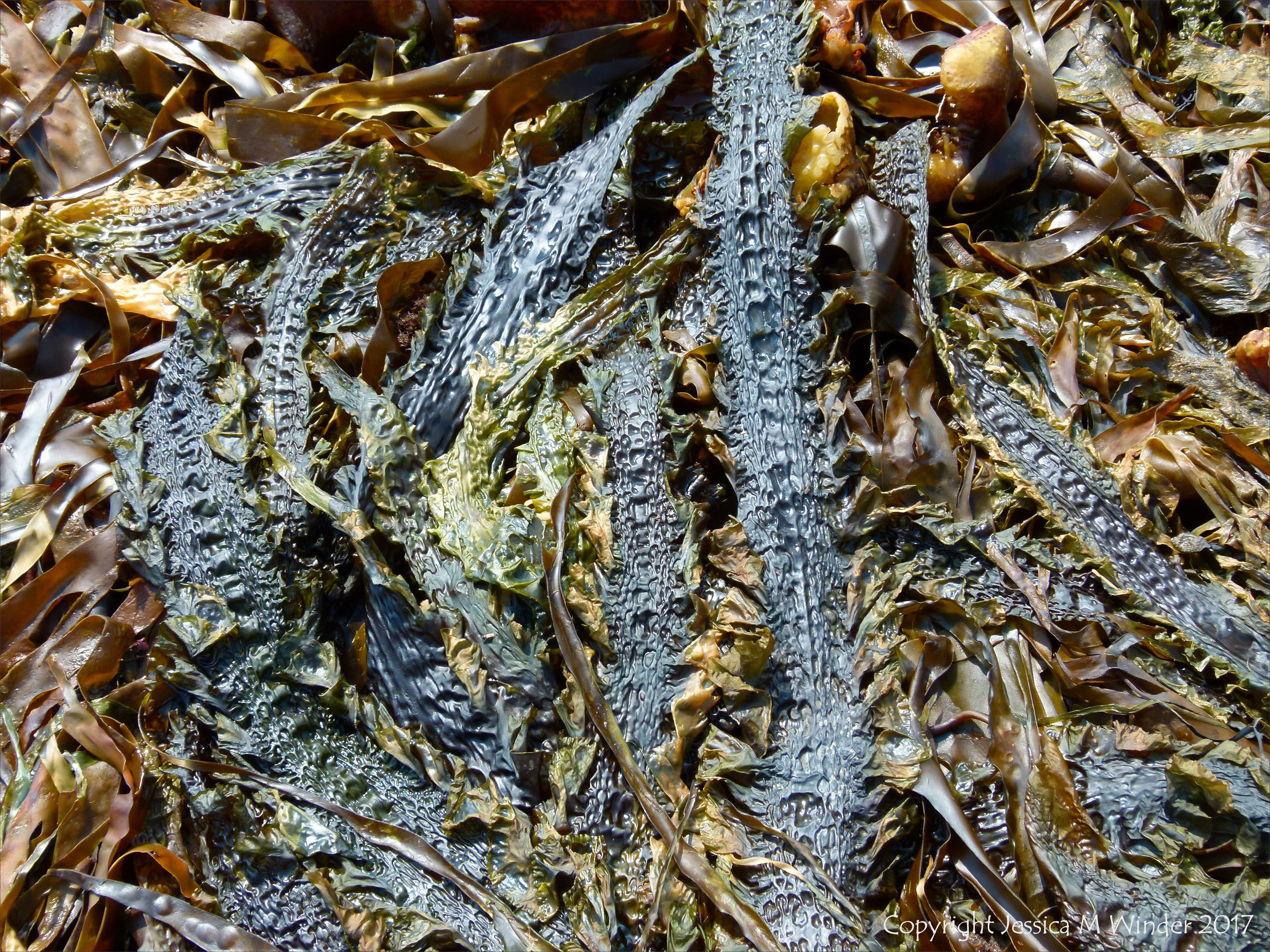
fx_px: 1835
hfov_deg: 38.2
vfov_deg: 29.1
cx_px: 635
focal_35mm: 50
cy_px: 476
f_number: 4
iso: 100
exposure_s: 1/200
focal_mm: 9
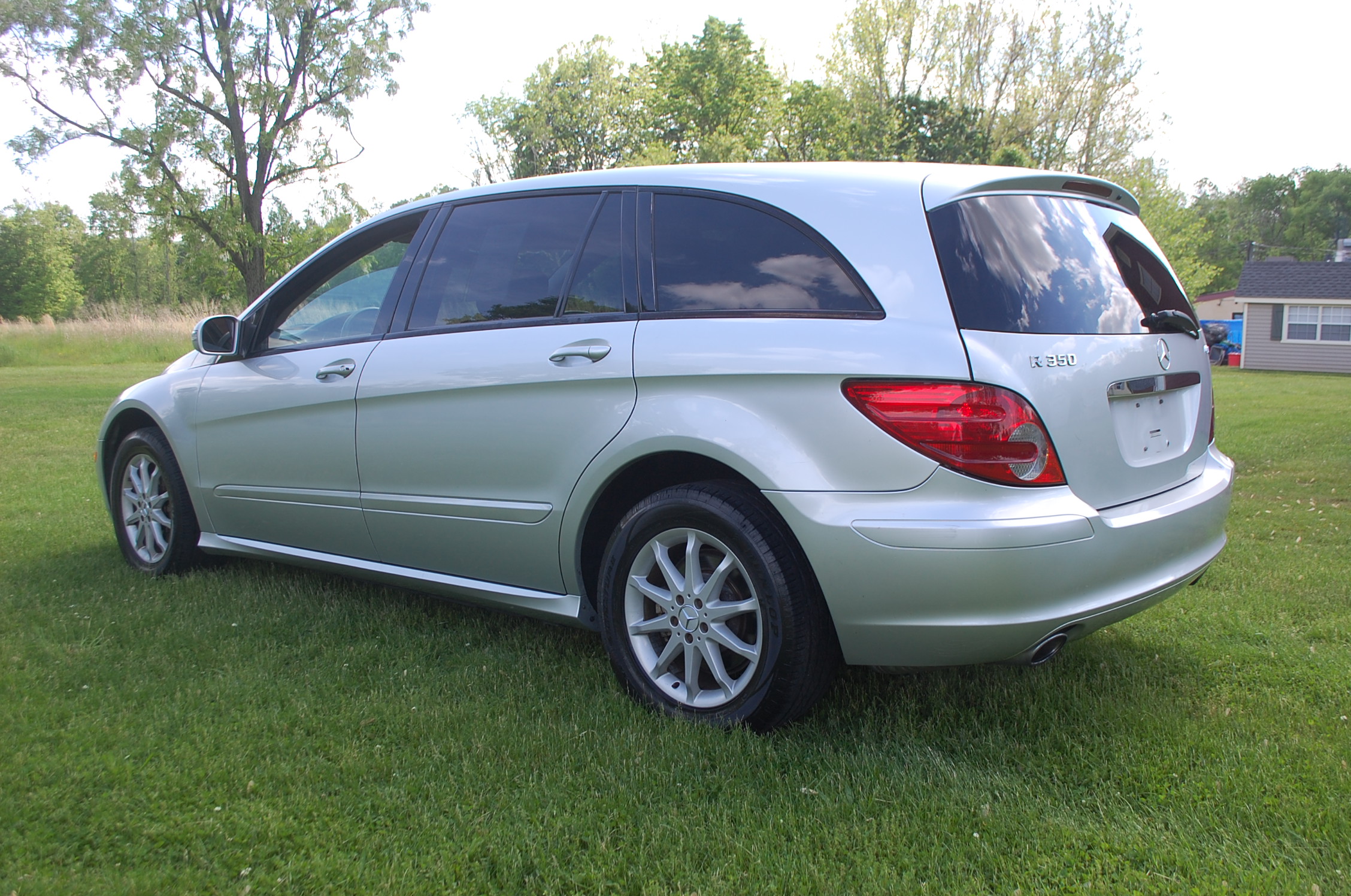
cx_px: 676
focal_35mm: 33
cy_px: 448
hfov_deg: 57.3
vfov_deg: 39.8
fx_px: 1236
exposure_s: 1/200
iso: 200
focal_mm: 22
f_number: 7.1
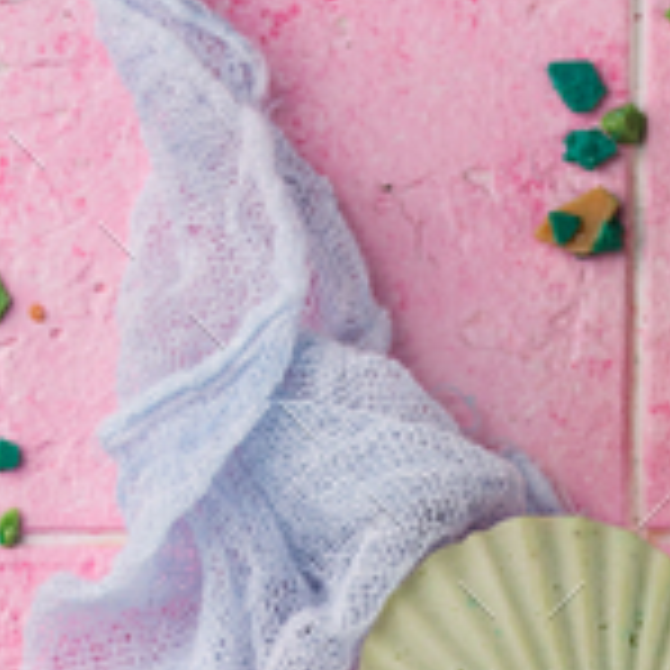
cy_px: 1282
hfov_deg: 3.3
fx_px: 11562
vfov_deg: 3.3
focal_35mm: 528
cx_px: 499
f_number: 10
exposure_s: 1/100
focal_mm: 105
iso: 100
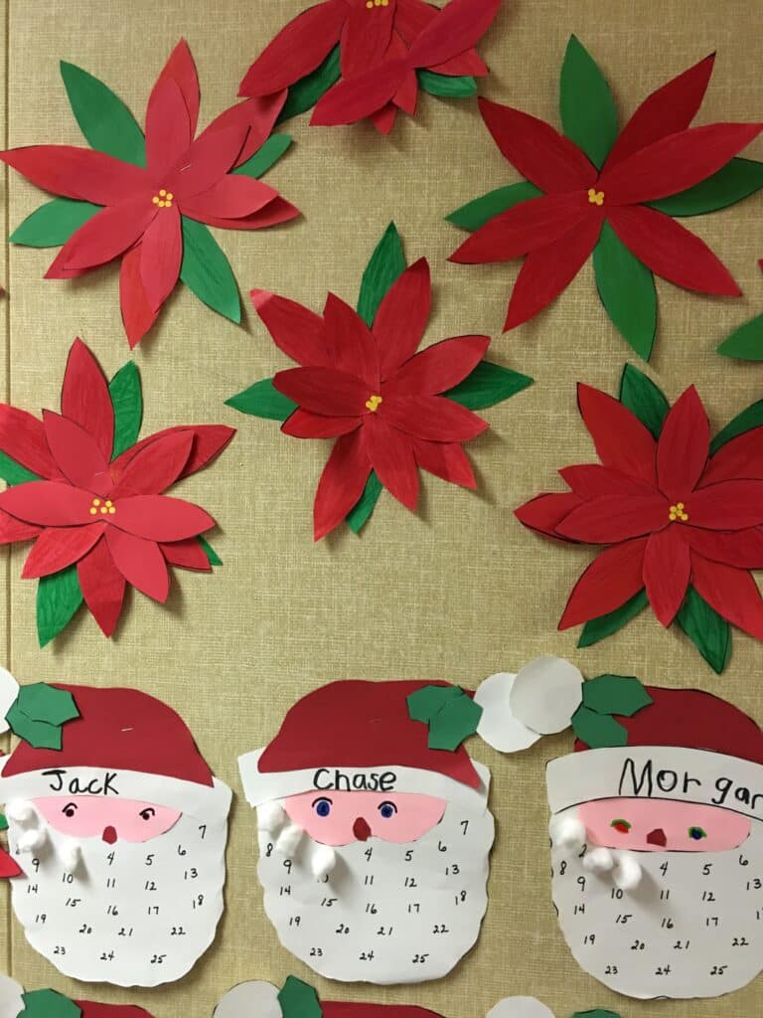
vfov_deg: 61.7
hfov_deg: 48.2
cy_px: 509
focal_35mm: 29
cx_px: 382
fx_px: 852
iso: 80
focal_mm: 4.15
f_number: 2.2
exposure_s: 1/8
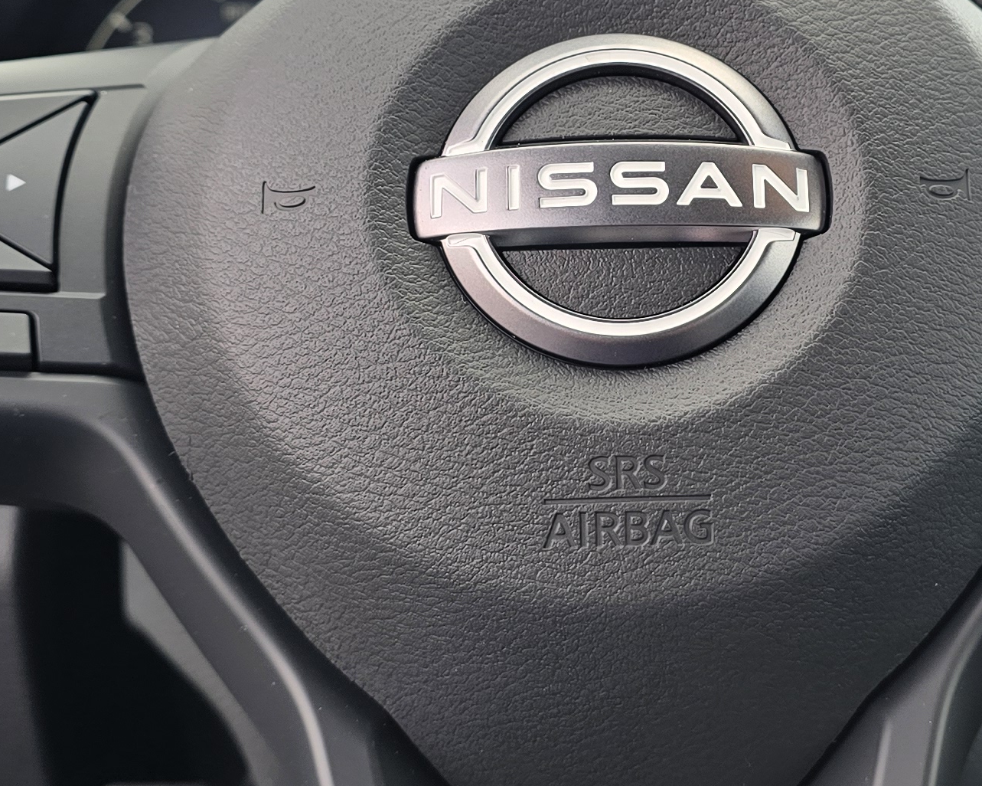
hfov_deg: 26.9
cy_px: 249
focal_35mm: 70
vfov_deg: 21.7
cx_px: 677
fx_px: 2034
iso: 16
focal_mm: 6.3
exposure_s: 1/180
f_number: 1.7
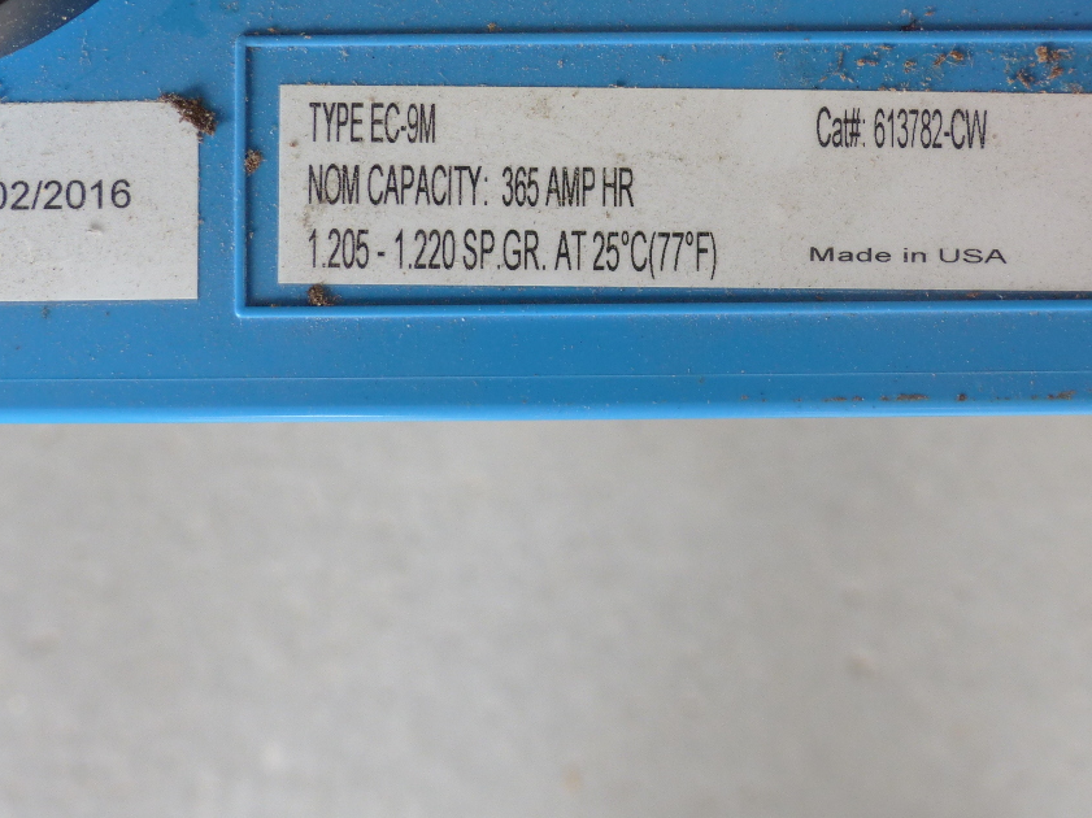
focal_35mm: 67
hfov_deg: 28.9
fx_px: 2113
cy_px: 196
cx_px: 638
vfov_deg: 21.7
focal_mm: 7.8
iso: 100
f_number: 2.8
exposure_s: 1/50
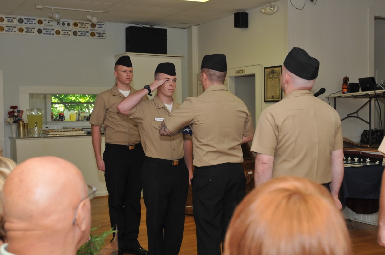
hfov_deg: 37.9
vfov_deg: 25.7
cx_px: 192
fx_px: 561
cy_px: 128
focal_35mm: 52
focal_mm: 35
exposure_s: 1/60
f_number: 5
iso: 200
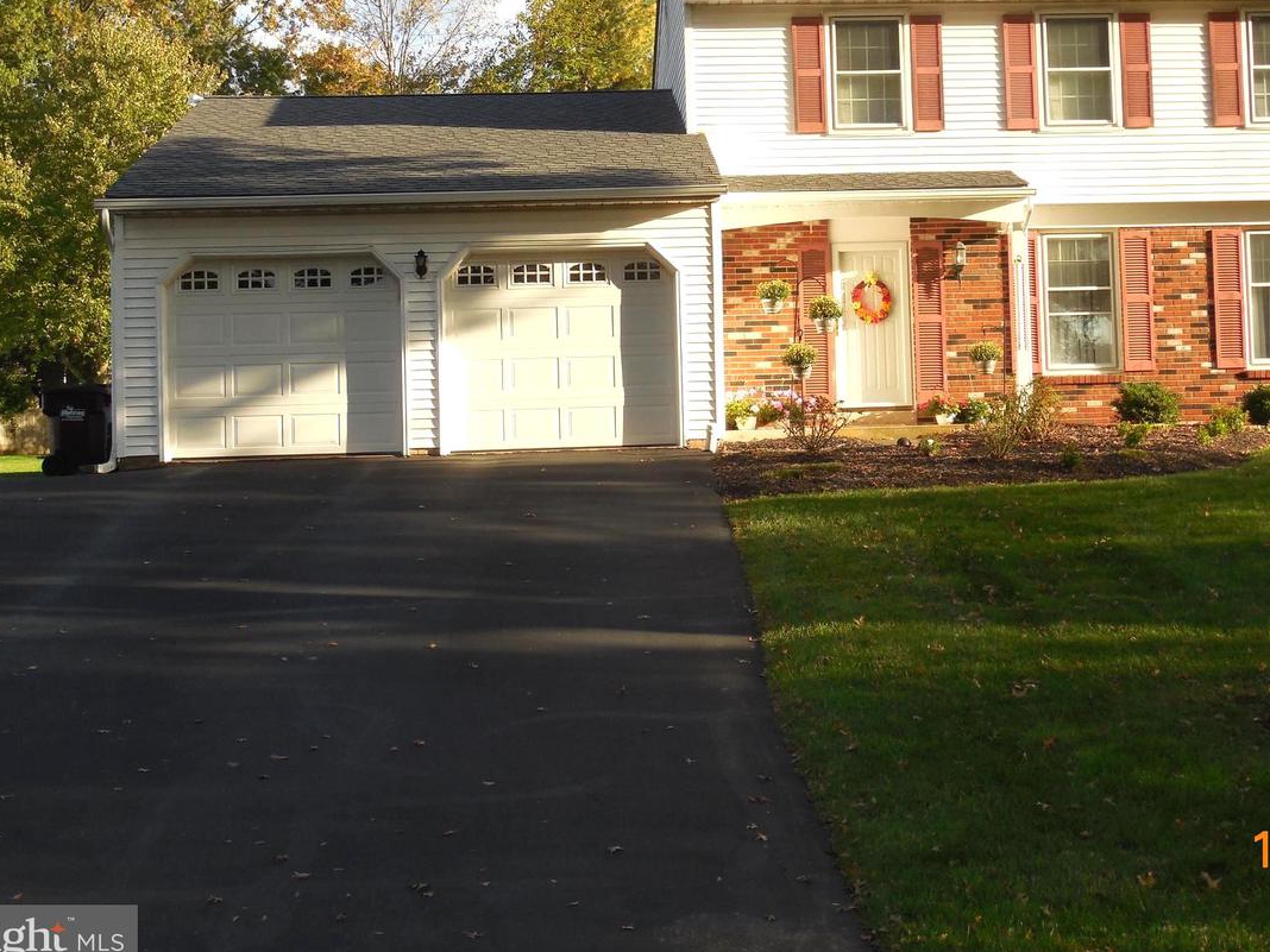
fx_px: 2128
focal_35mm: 58
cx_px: 785
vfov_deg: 25.1
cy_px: 332
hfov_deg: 33.1
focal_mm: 7.8
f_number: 3.9
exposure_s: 1/250
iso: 125
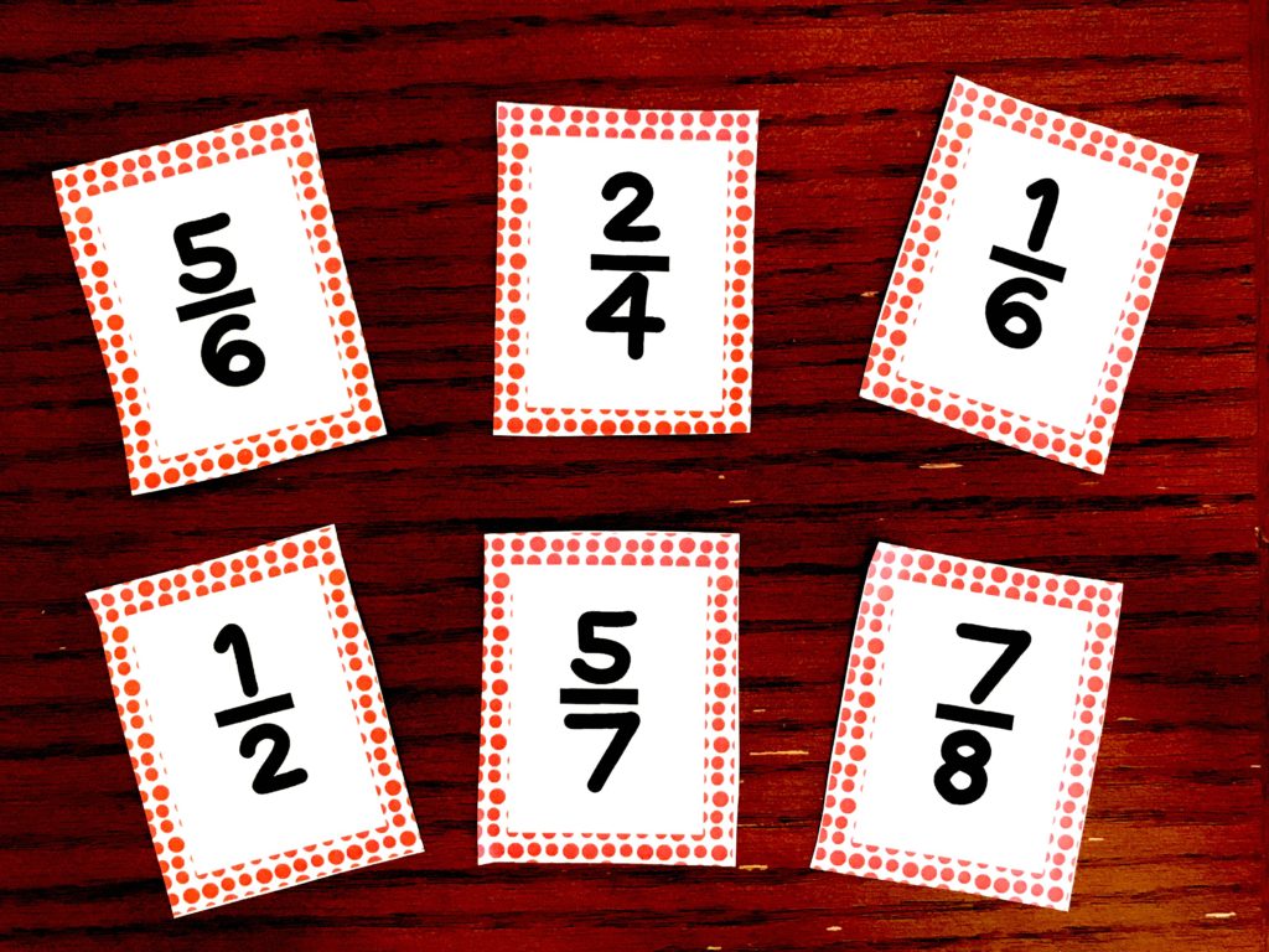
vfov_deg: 49.7
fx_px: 1026
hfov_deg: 63.4
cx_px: 634
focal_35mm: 28
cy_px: 476
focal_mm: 3.99
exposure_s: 1/30
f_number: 1.8
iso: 40
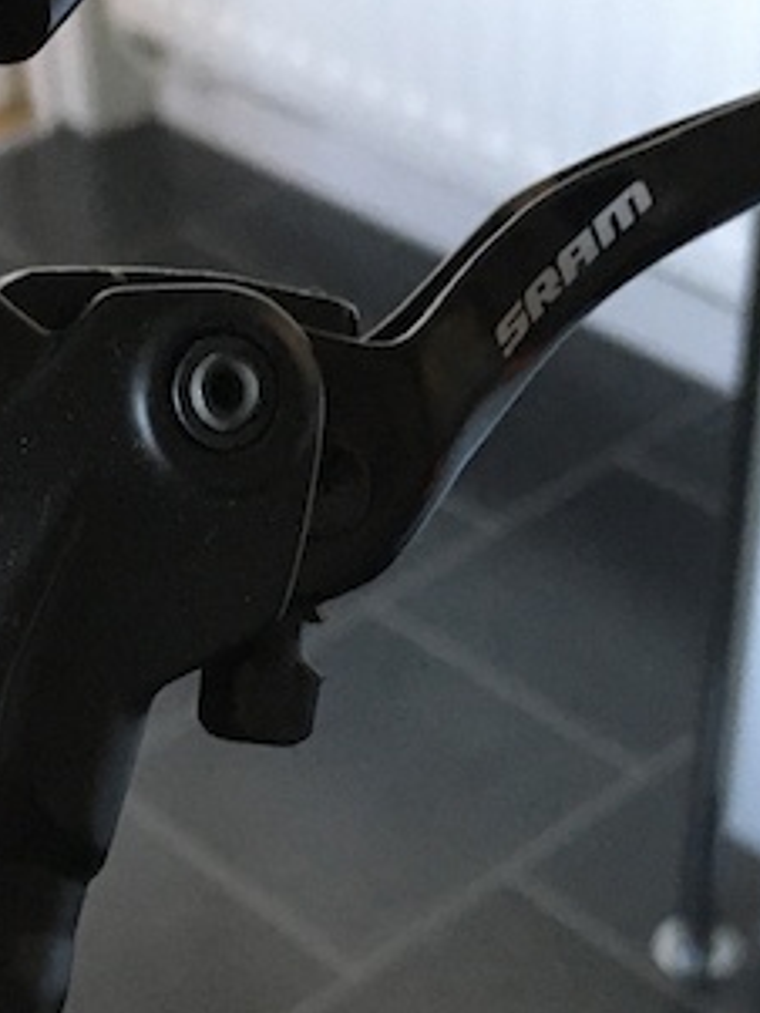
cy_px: 801
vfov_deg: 24.9
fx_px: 2252
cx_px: 124
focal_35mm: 77
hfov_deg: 18.9
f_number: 2.2
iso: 200
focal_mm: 4.15
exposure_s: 1/17
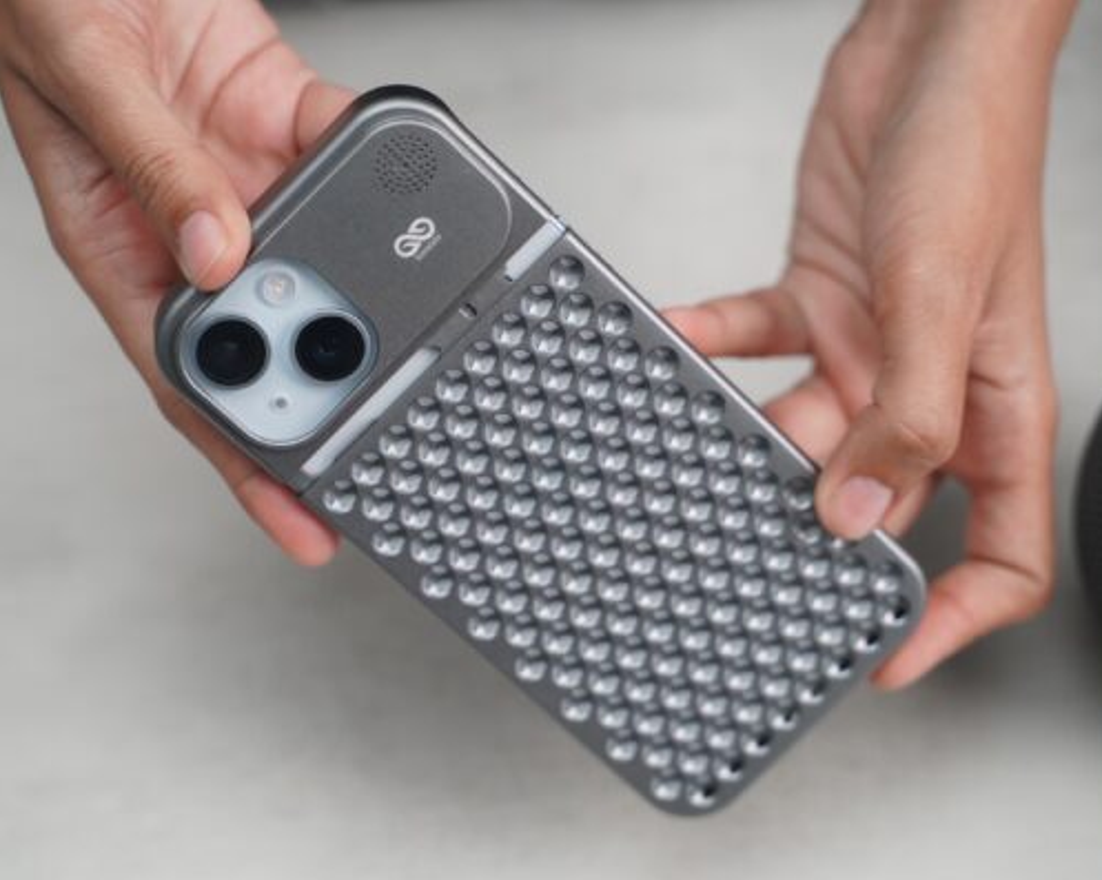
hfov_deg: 22.5
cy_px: 441
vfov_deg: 18.1
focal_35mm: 85
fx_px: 2771
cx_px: 486
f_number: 4
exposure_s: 1/160
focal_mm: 75
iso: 2000
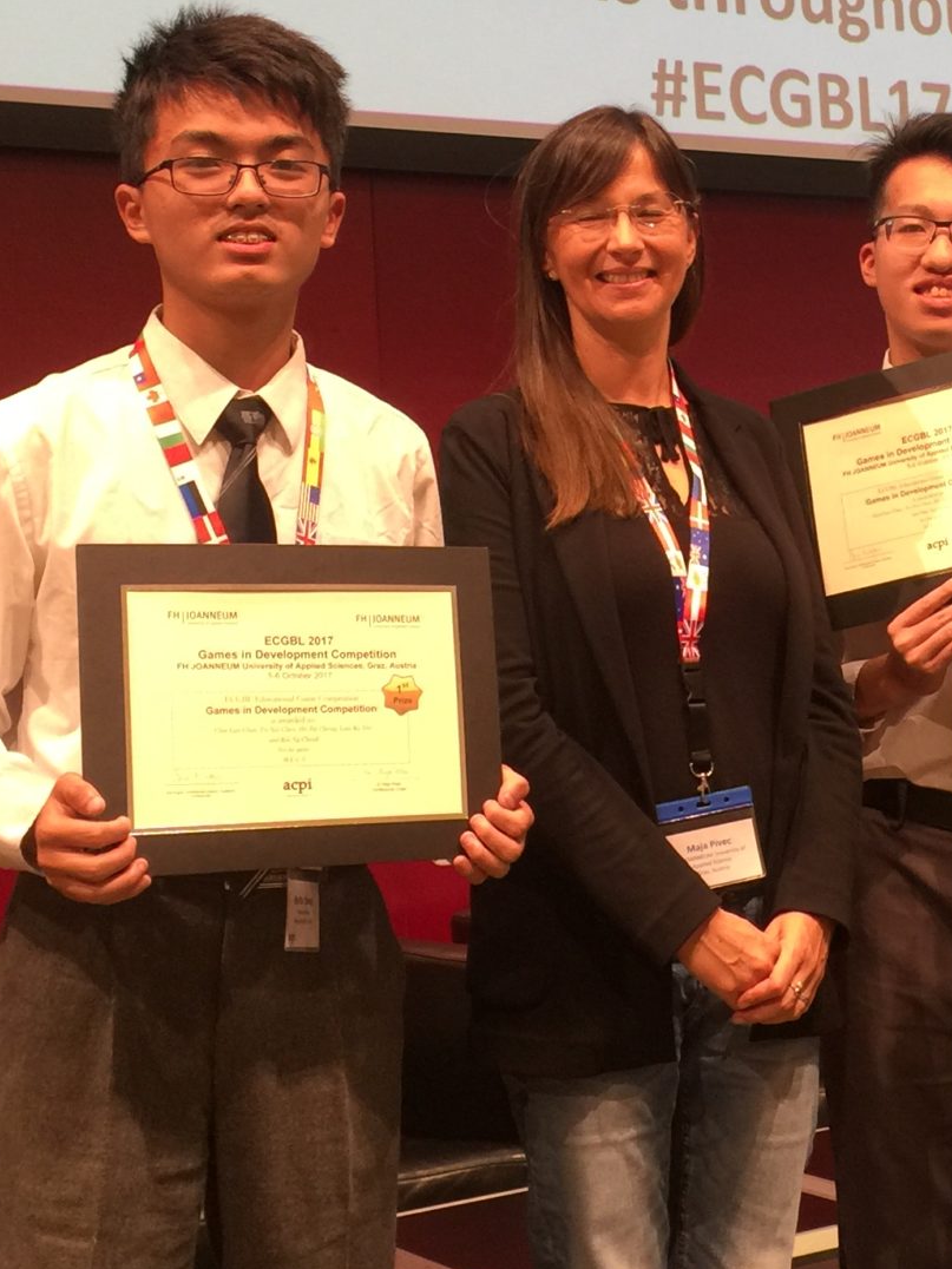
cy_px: 433
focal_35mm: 69
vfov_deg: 28.0
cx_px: 868
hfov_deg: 20.8
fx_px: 2530
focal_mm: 4.15
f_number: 2.2
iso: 40
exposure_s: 1/33
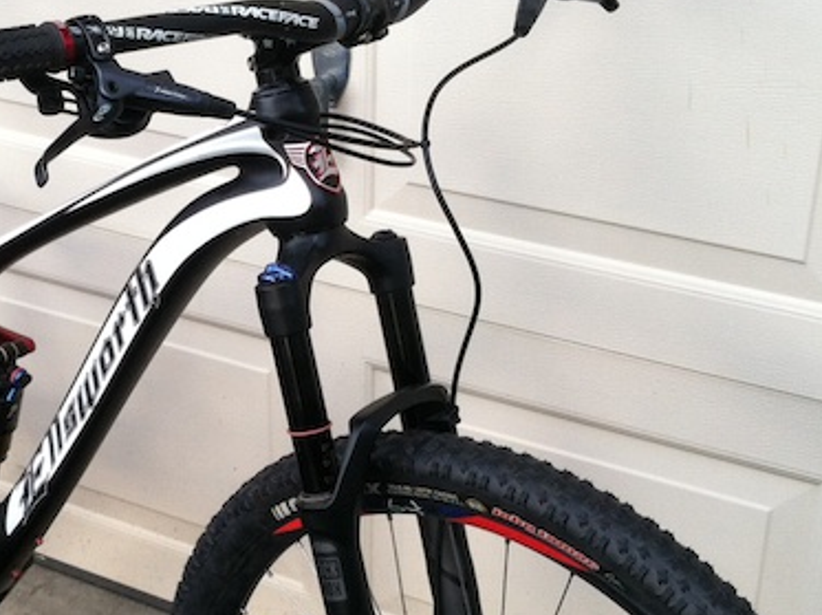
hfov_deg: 25.7
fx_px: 1779
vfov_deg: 19.6
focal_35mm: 75
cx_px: 192
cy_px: 384
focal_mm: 3.85
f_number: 2.8
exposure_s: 1/180
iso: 80
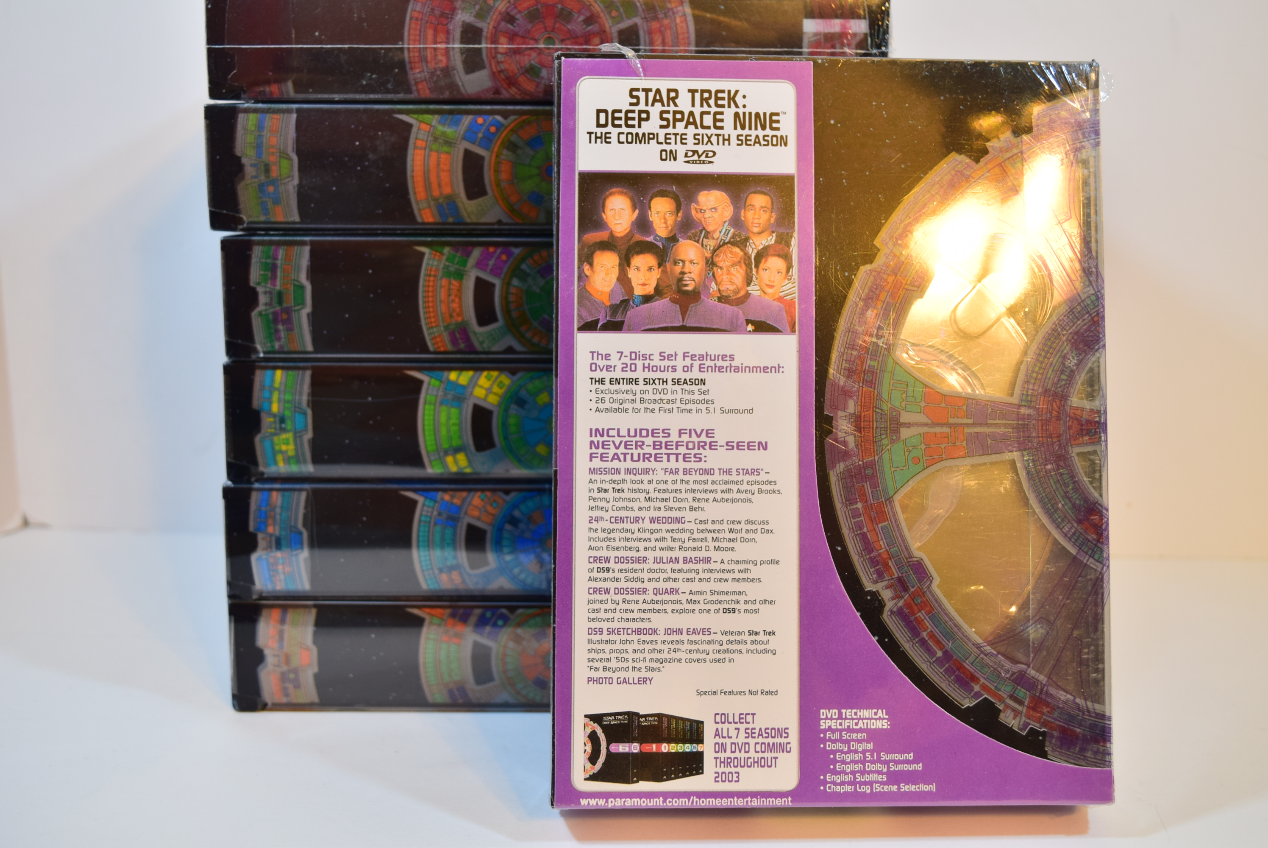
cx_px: 634
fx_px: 1428
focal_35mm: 40
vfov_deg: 33.1
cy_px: 424
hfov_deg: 47.9
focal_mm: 27
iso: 400
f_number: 7.1
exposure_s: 1/40
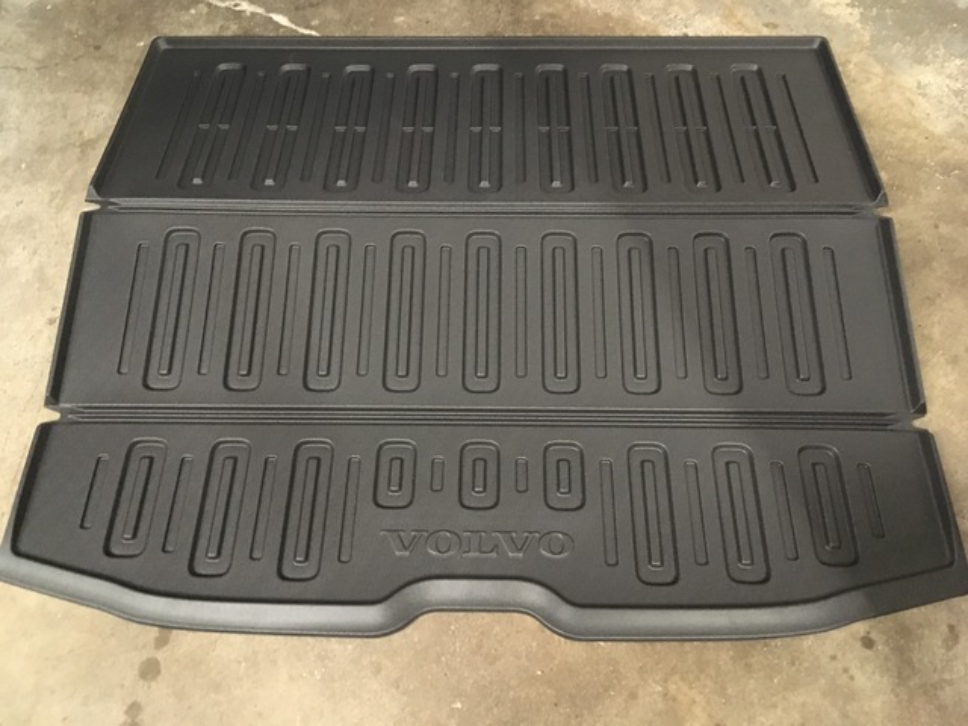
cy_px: 363
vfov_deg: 48.2
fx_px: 811
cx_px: 484
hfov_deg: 61.7
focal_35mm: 29
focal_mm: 4.15
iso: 320
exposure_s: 1/15
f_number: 2.2
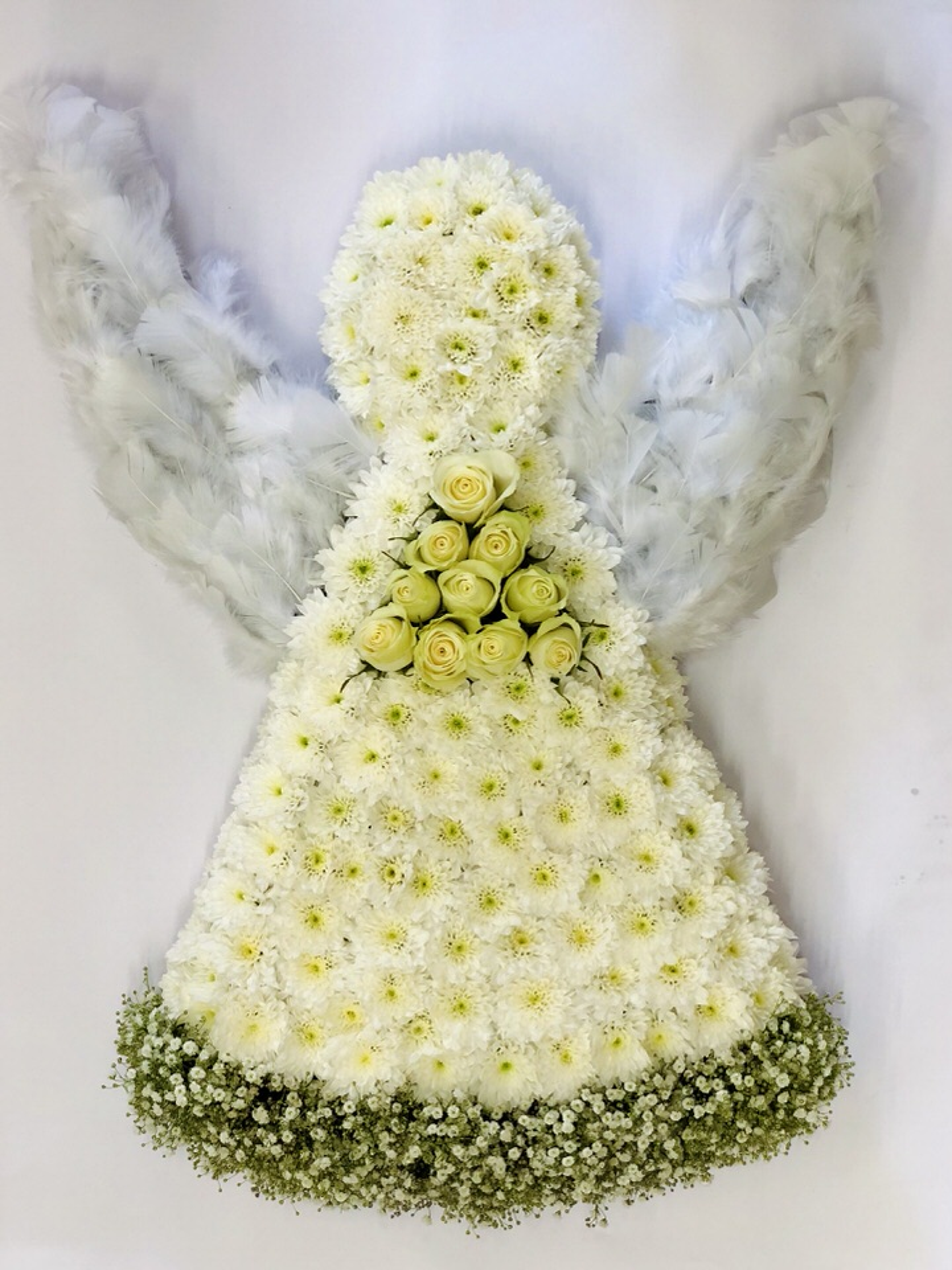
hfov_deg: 28.0
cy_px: 635
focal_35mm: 52
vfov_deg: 36.8
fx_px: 1907
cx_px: 476
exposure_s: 1/50
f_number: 2.4
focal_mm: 6
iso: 32
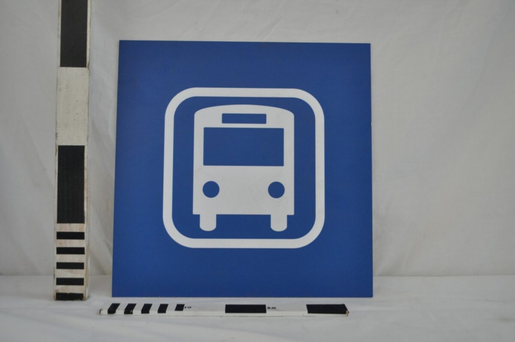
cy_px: 171
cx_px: 258
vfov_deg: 34.1
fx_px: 557
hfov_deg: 49.6
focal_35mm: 39
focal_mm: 26
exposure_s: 1/20
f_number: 4.5
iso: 800
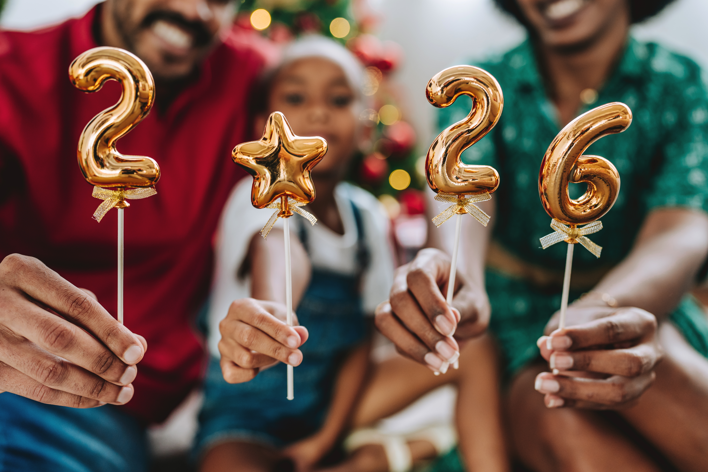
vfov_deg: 37.9
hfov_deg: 54.4
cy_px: 236
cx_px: 354
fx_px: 688
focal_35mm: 35
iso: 320
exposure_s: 1/80
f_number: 2
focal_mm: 35
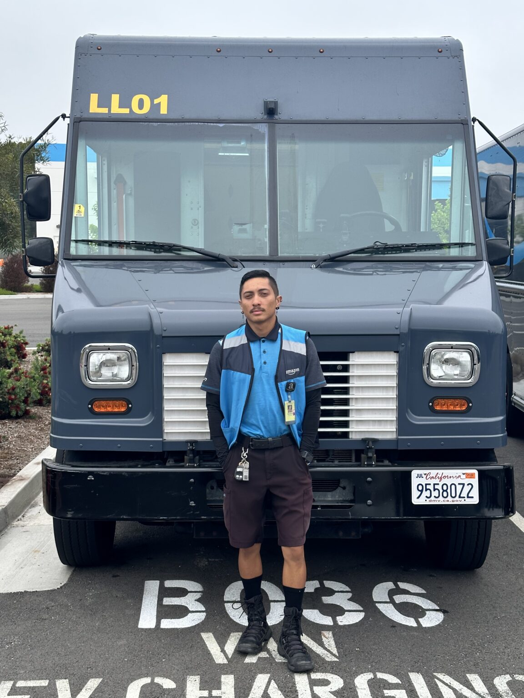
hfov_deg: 30.3
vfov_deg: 39.7
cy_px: 349
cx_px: 262
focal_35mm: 48
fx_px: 969
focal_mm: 6.86
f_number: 1.78
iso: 64
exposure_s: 1/971
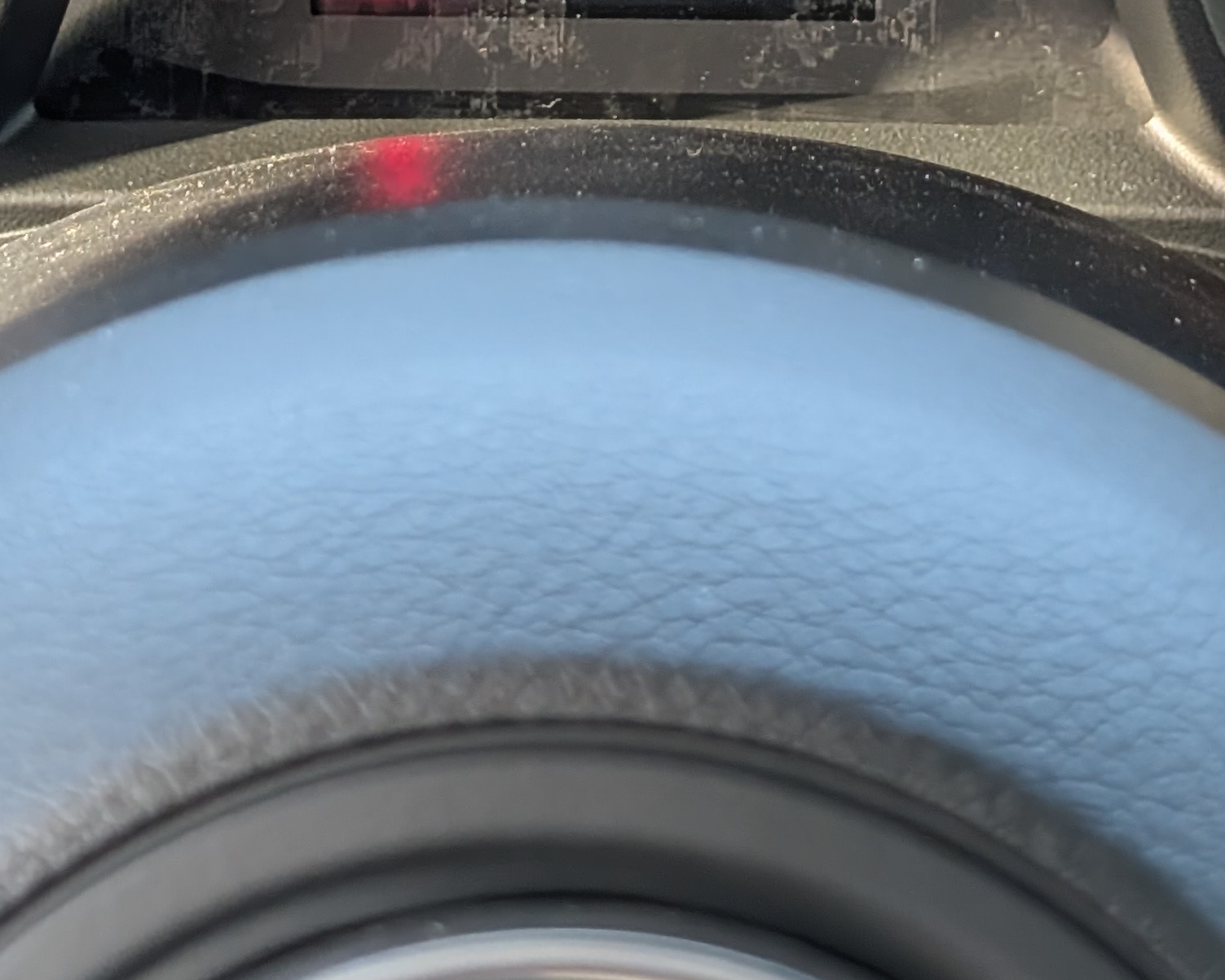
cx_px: 608
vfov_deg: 11.7
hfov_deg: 14.8
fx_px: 4714
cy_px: -165
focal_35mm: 130
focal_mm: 6.9
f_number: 1.68
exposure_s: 1/147
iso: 164
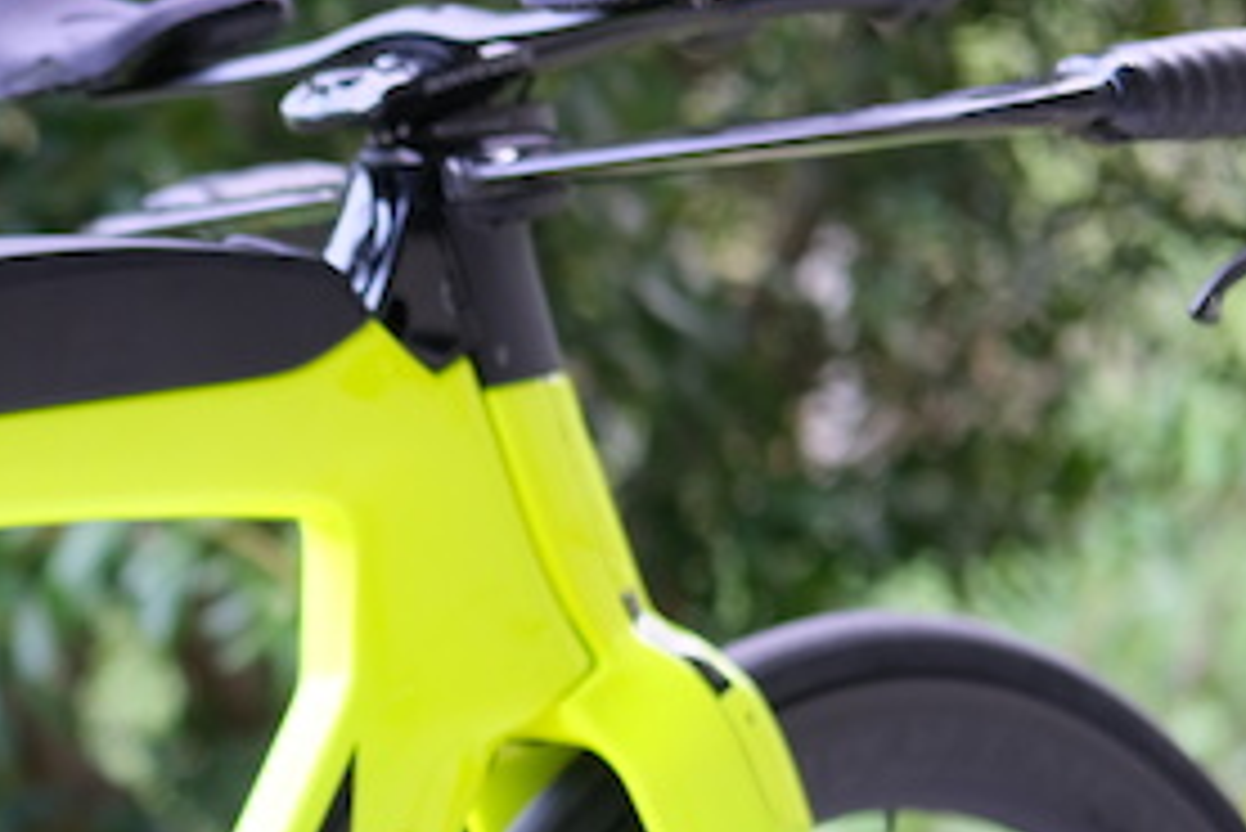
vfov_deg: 8.9
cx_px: -162
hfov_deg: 13.1
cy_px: 785
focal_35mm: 153
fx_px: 5298
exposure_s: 1/58
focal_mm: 35
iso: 320
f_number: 2
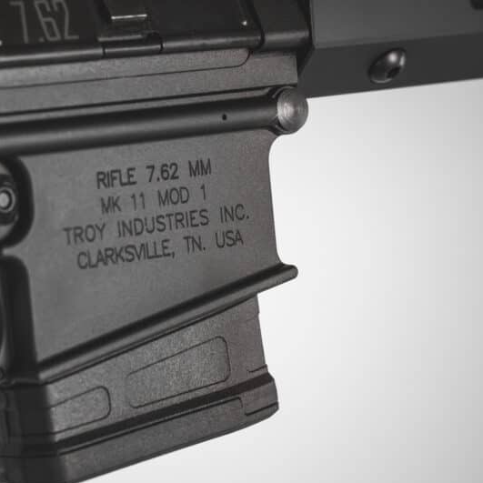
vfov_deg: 12.0
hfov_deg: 11.9
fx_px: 2305
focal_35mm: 146
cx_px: 21
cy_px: 238
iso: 8000
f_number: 8
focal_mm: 89
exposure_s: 1/500
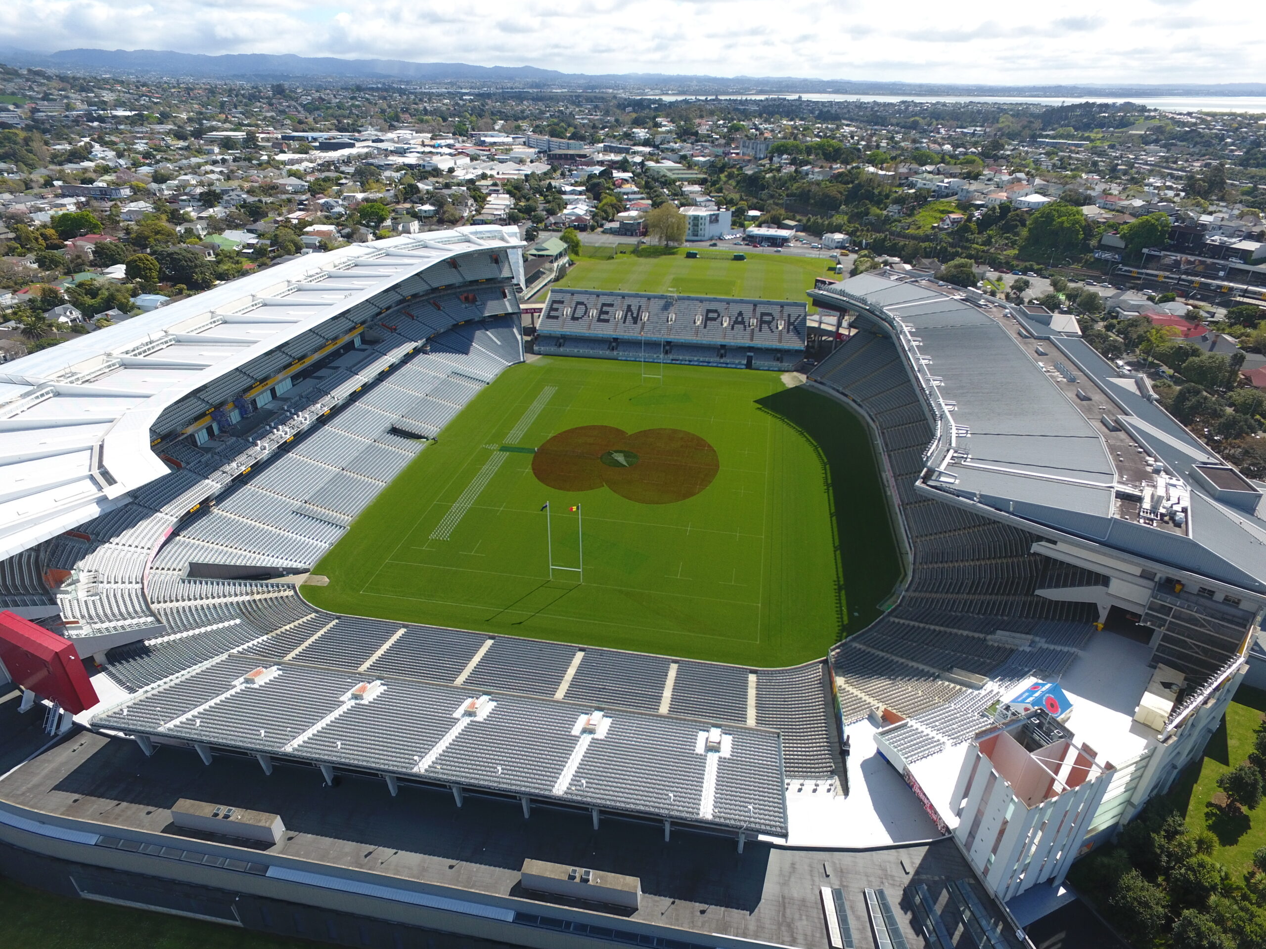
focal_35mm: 20
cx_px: 633
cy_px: 474
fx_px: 731
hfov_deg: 81.7
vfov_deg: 66.0
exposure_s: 1/661
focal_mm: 3.61
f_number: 2.8
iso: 100
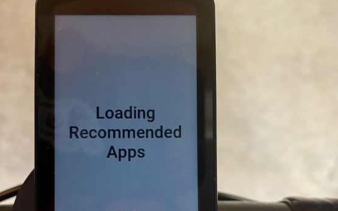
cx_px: 155
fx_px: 368
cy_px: 152
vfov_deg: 31.5
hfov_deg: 49.2
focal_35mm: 40
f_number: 1.6
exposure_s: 1/60
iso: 125
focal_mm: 5.1
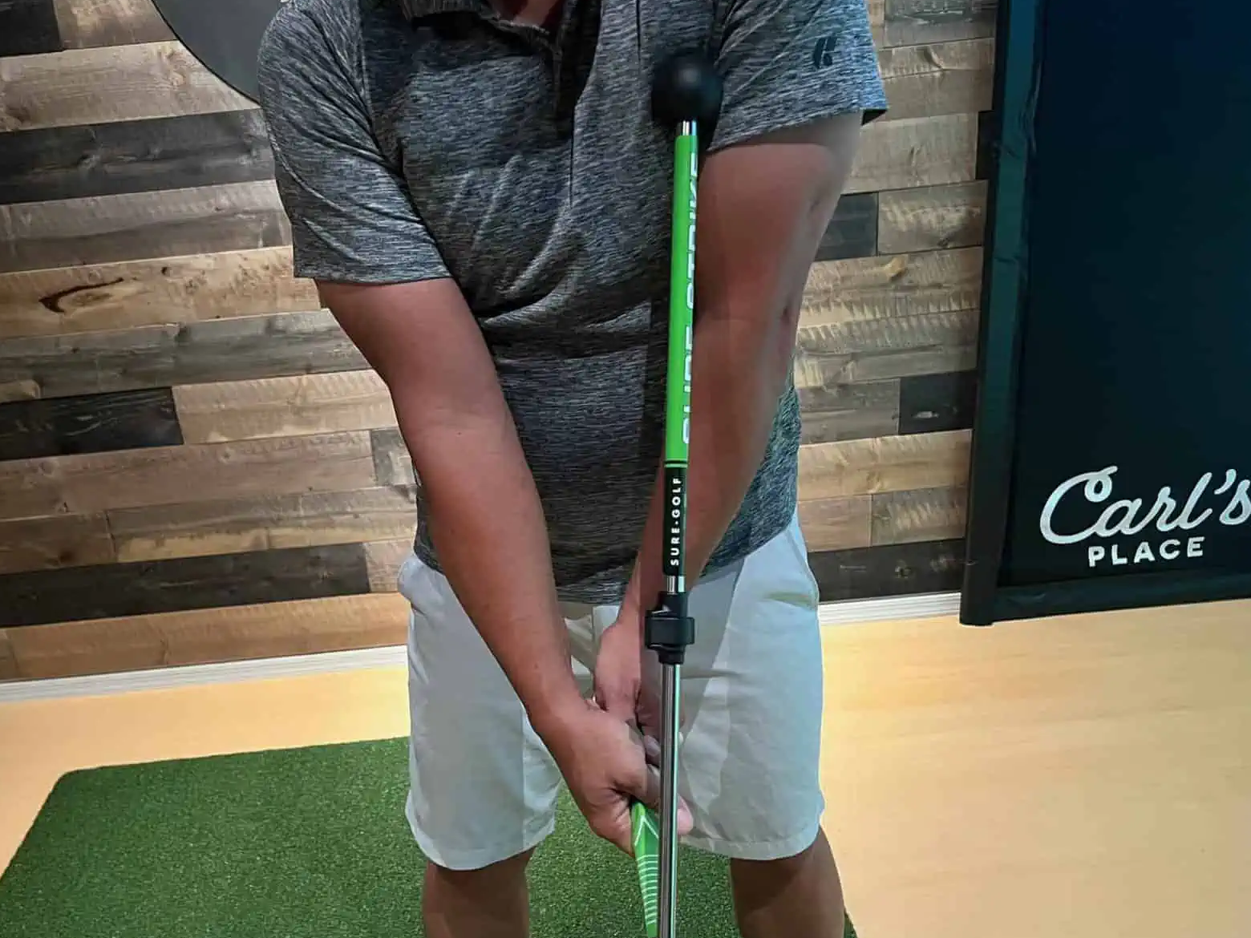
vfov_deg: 44.0
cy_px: 546
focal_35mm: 32
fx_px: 1156
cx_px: 539
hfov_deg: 56.6
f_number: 1.5
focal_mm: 5.7
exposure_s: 1/40
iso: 640
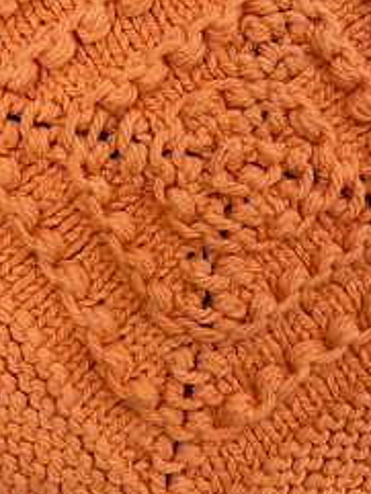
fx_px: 771
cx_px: 87
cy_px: 184
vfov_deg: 35.3
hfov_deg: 26.7
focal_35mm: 54
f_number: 1.6
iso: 32
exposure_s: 1/360
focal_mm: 4.2
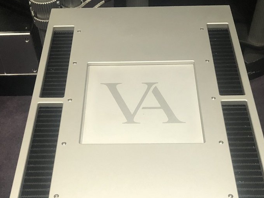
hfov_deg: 36.2
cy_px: 153
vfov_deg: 27.1
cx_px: 124
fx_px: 404
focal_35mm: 53
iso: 100
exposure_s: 1/17
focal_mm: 3.99
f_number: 1.8
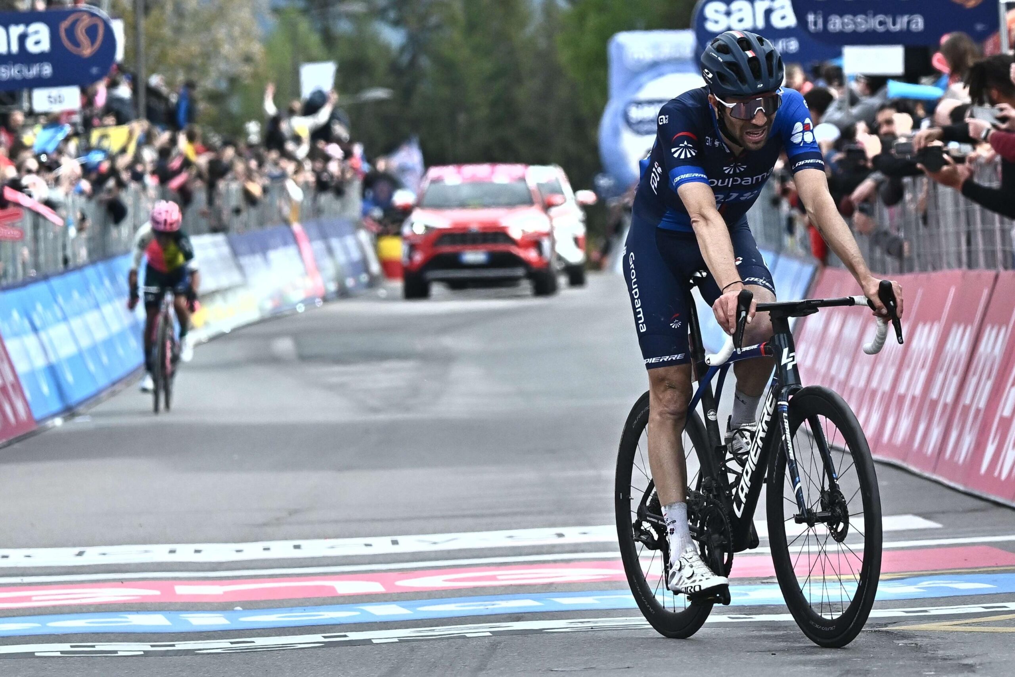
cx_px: 508
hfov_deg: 11.7
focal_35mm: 175
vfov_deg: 7.8
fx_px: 4934
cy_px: 338
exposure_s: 1/2000
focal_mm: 175
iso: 400
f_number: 5.6
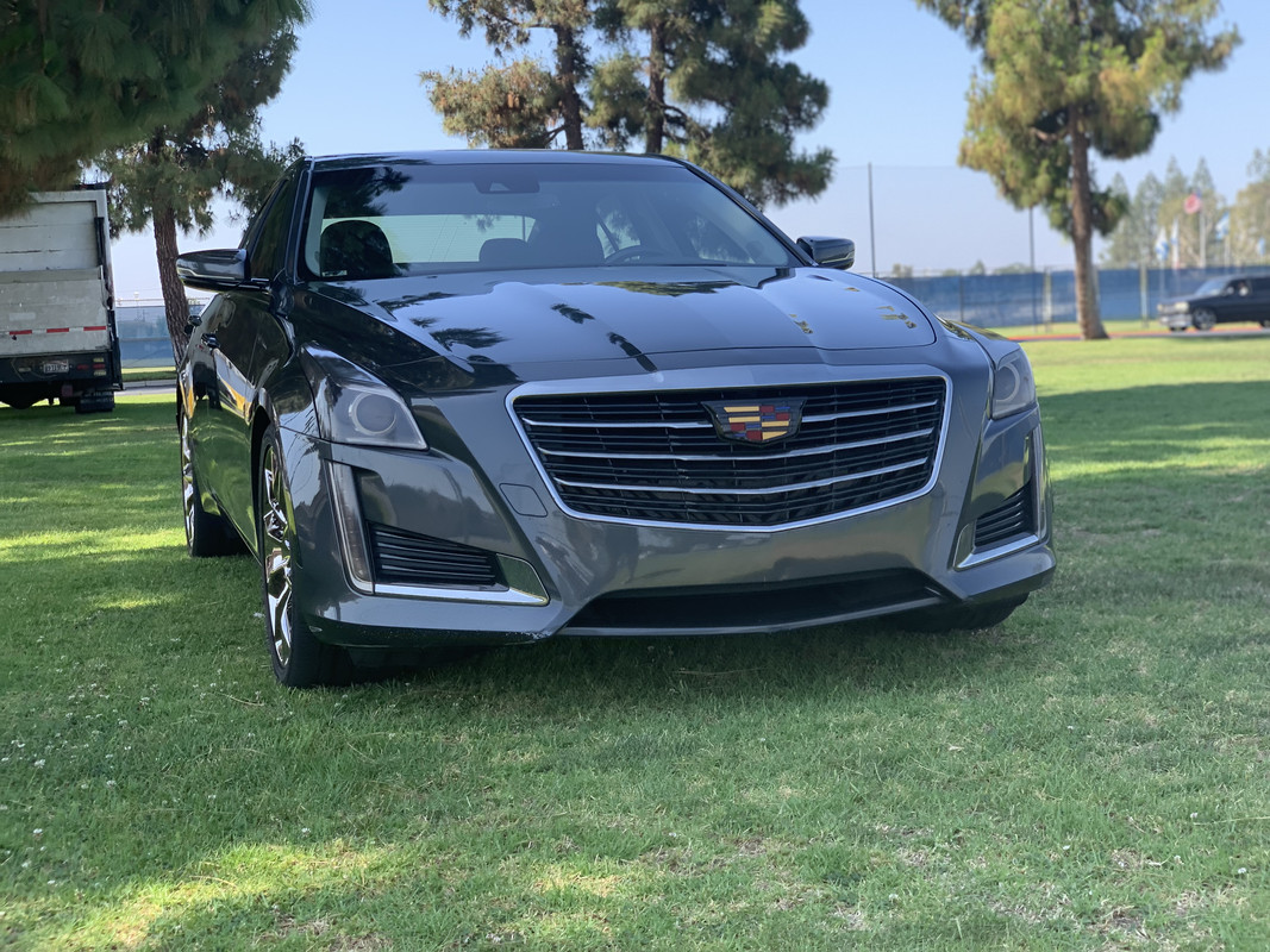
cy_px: 476
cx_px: 635
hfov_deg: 36.8
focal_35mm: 52
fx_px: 1908
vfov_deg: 28.0
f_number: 2.4
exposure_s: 1/198
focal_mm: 6
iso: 16
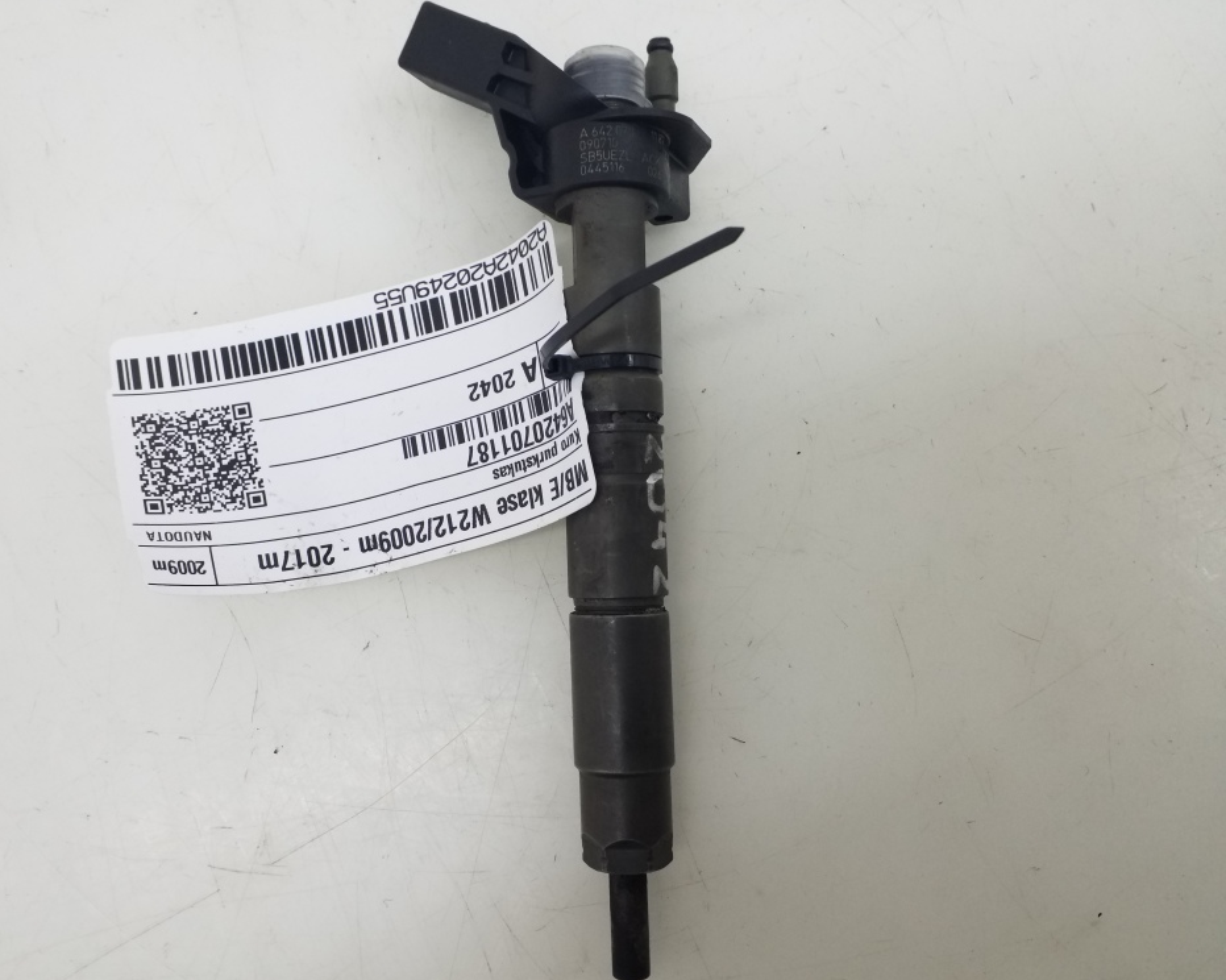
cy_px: 501
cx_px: 553
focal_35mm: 29
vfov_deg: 49.9
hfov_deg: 60.3
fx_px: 1052
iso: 100
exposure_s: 1/50
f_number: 1.9
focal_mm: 3.6
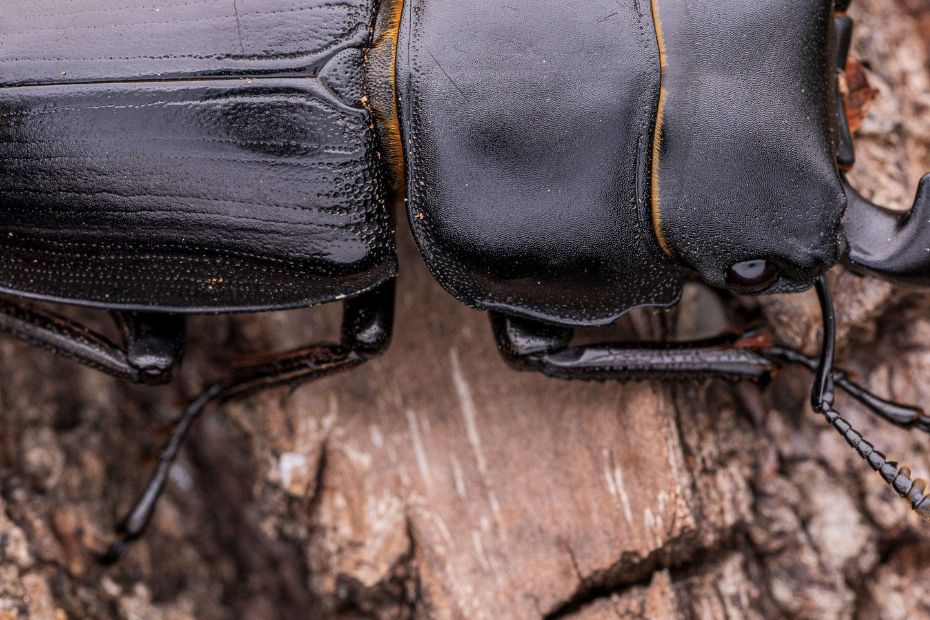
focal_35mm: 182
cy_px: 123
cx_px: 451
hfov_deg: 11.3
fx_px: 4702
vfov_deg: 7.5
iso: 200
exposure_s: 1/200
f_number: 16
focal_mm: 105
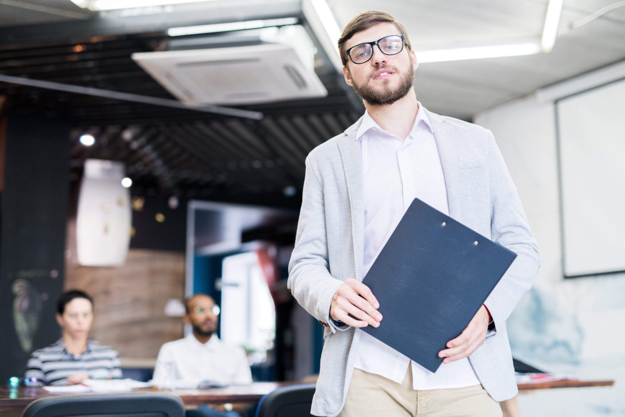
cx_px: 312
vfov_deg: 27.0
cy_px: 208
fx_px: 868
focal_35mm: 50
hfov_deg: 39.6
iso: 800
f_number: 2.5
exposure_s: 1/160
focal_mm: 50
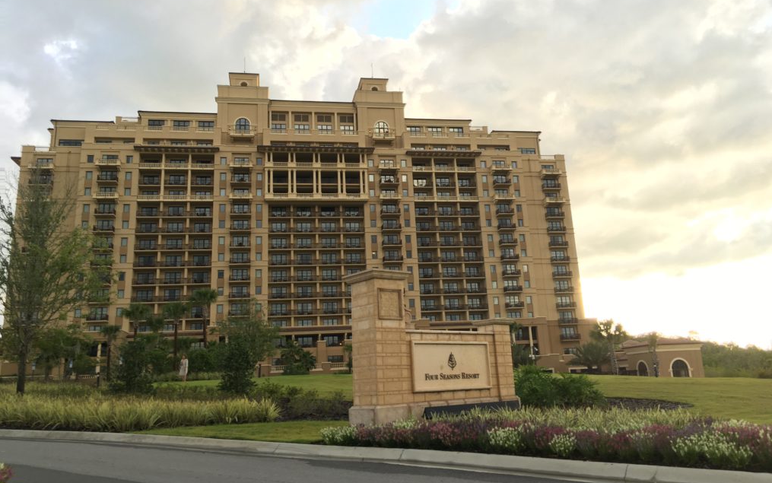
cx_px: 389
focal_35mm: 31
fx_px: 652
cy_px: 208
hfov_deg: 61.2
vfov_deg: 40.5
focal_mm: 4.15
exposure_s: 1/138
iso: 25
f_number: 2.2
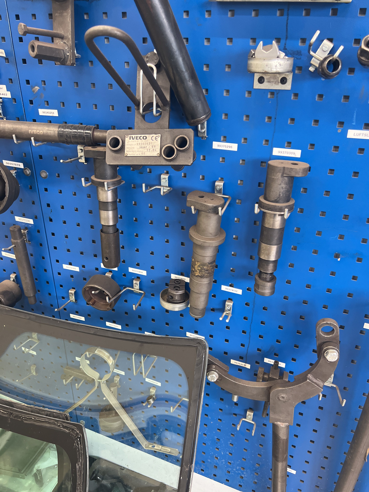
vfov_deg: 67.3
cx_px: 184
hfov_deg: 53.1
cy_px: 246
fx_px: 370
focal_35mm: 26
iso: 200
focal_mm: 5.7
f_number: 1.5
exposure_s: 1/50
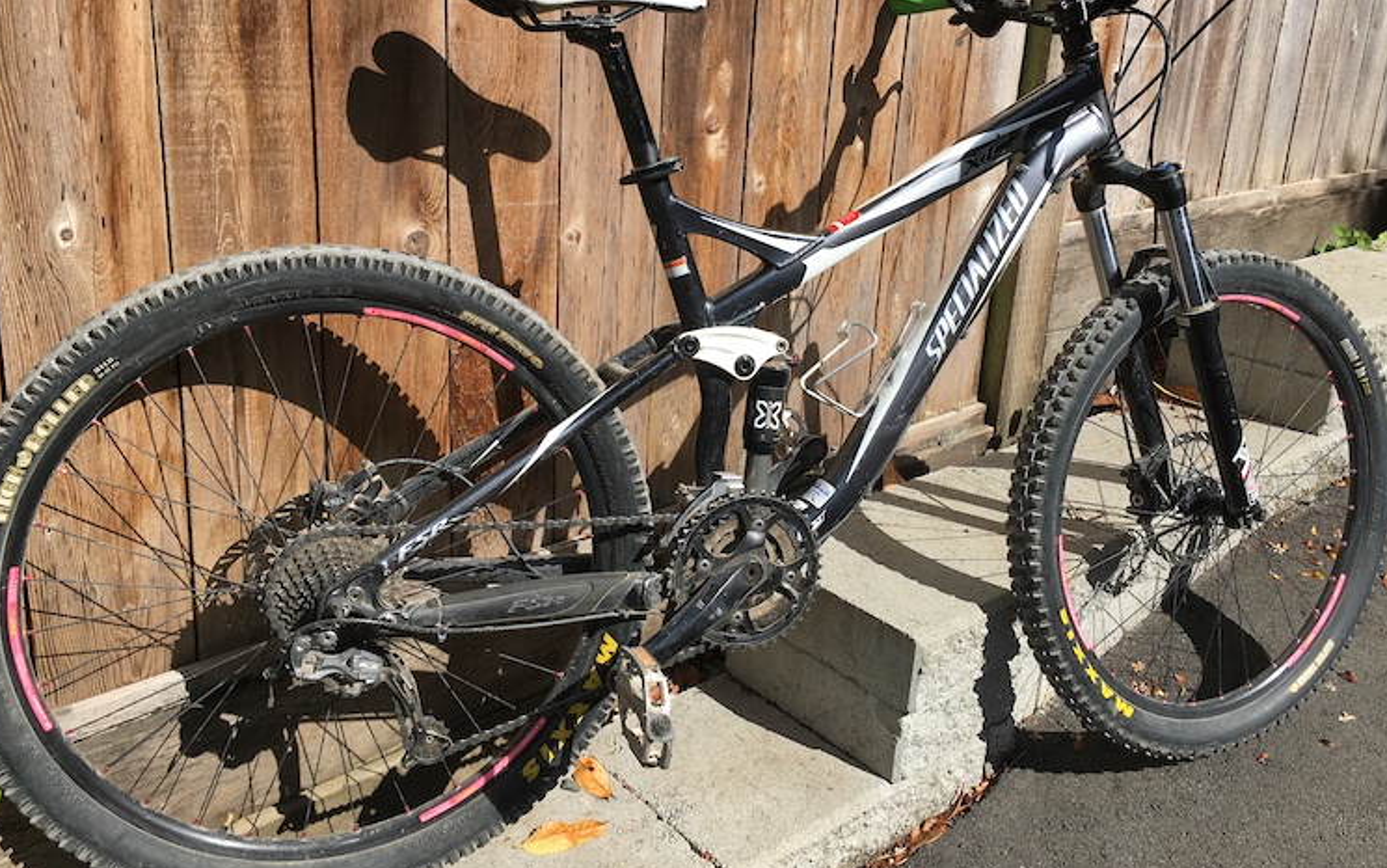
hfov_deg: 58.1
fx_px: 1248
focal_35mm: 33
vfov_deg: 38.2
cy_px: 348
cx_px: 717
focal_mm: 4.15
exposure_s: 1/1374
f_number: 2.2
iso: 25
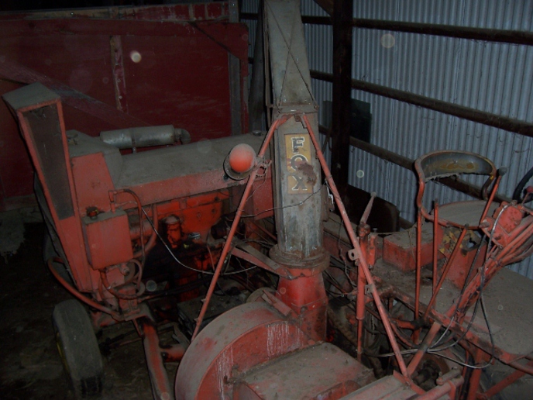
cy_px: 200
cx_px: 266
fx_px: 524
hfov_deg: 54.0
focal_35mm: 34
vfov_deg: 41.8
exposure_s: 1/60
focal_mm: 5.6
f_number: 2.7
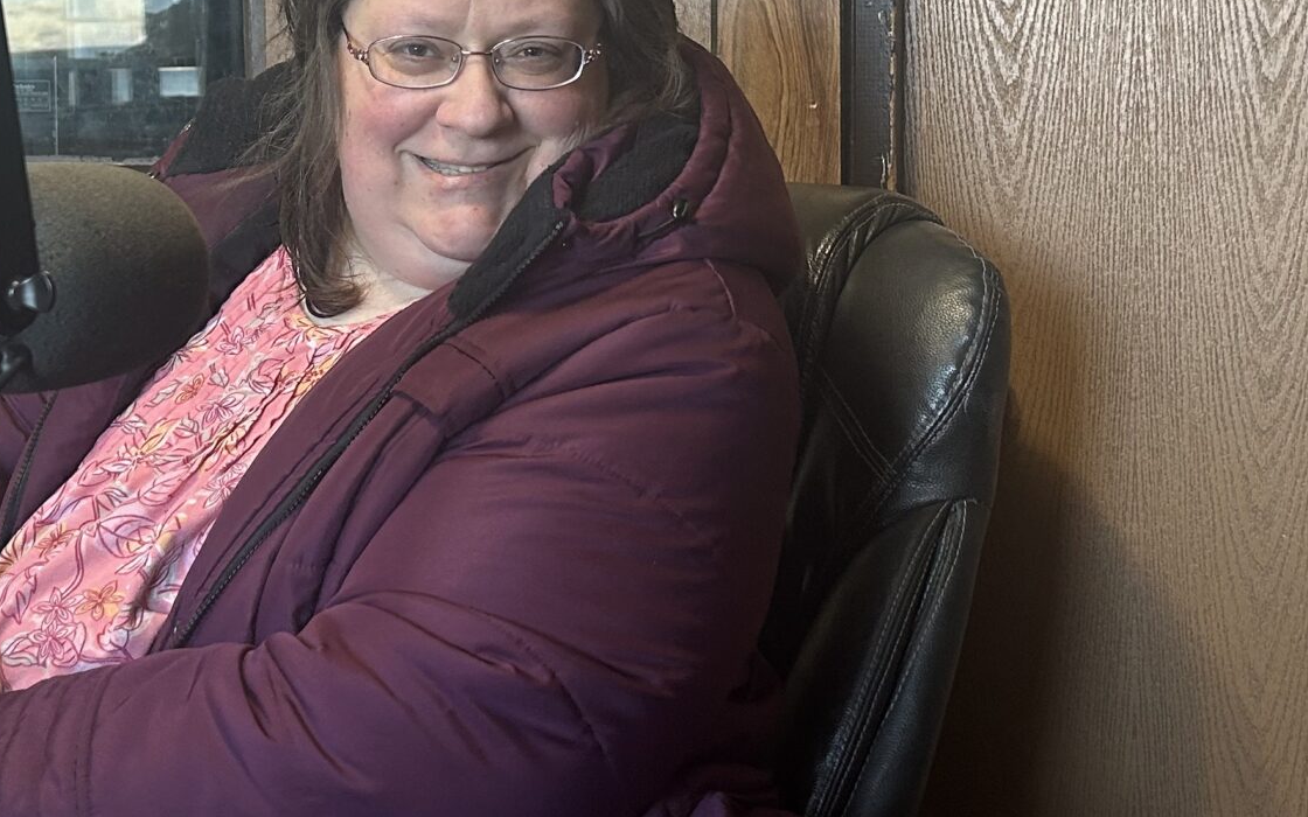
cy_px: 202
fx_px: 2246
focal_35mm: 63
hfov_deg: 32.2
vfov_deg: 20.5
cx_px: 450
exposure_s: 1/60
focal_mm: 5.7
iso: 125
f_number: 1.5
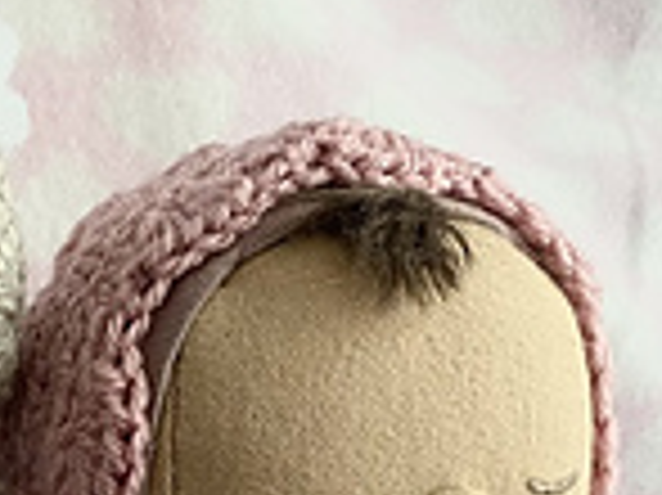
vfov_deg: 12.3
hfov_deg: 16.3
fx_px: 2159
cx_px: -261
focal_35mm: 113
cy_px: 801
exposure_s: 1/100
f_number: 1.8
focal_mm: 4.25
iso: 125
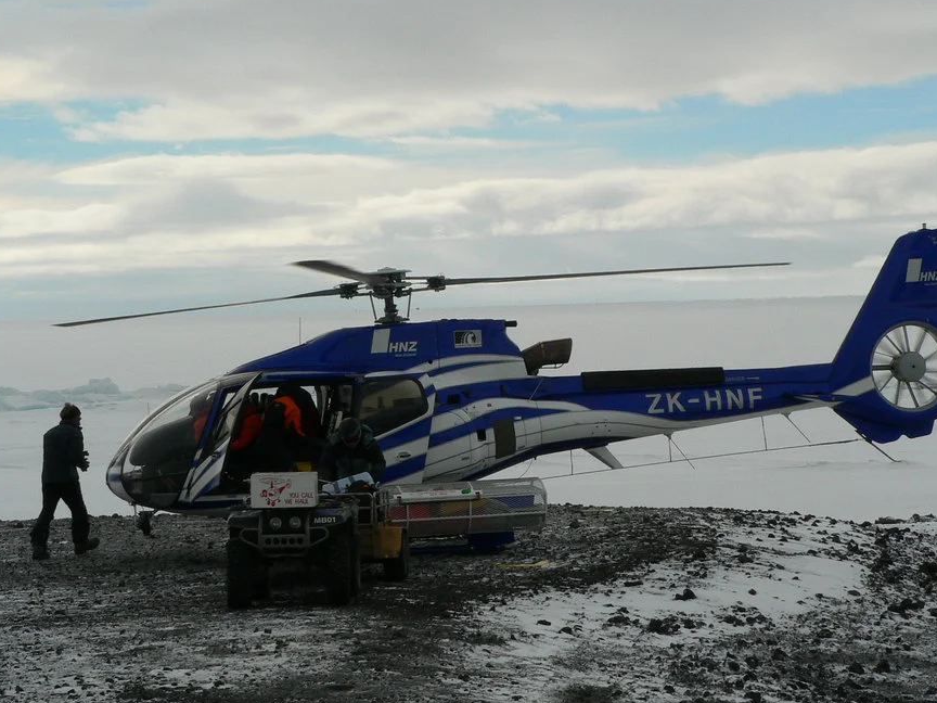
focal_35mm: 88
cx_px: 495
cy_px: 358
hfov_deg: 22.3
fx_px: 2382
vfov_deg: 16.8
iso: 100
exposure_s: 1/1000
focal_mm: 12.6
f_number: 8
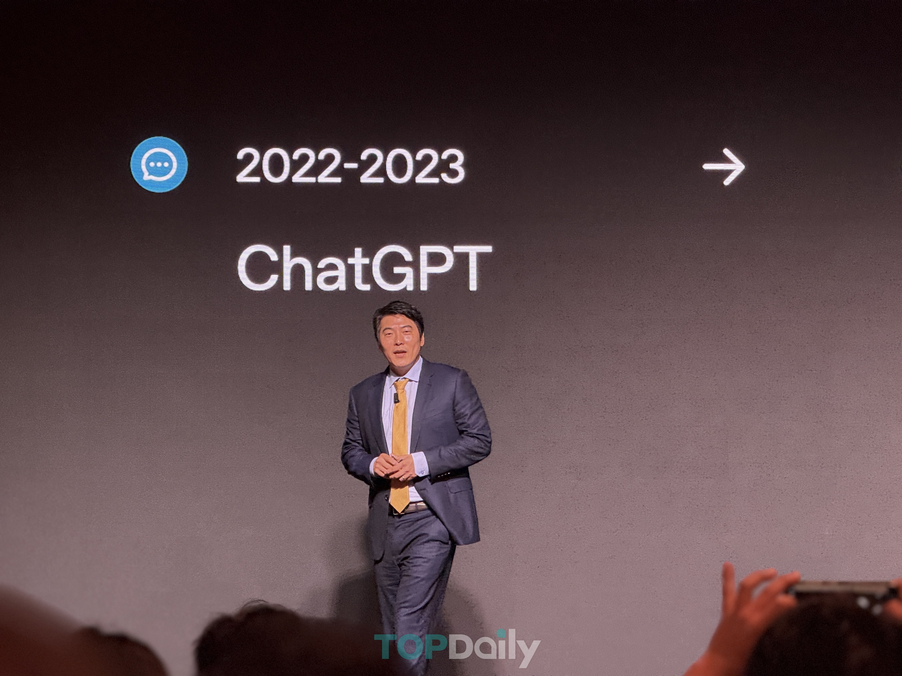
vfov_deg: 12.3
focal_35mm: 120
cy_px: 338
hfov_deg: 16.4
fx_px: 3127
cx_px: 451
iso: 400
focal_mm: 15.66
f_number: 2.8
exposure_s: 1/60
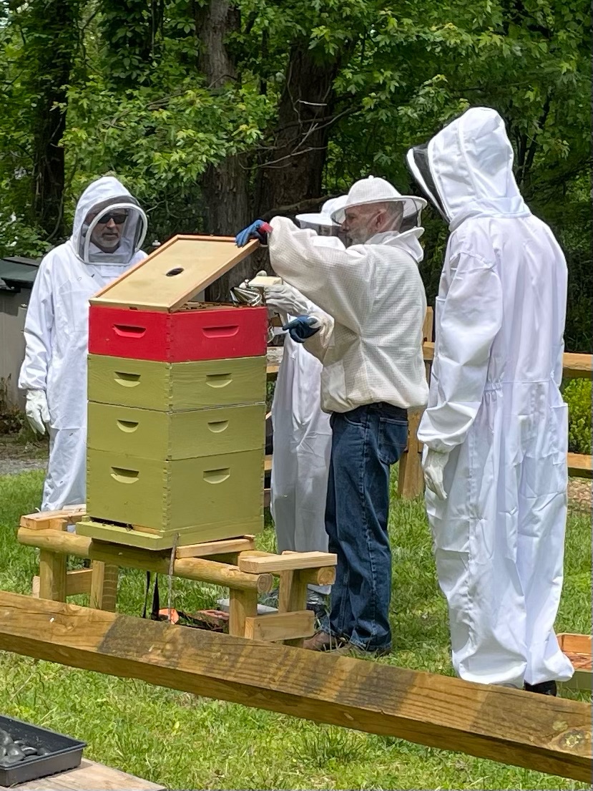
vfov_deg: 67.3
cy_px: 396
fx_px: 594
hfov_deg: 53.1
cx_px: 296
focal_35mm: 26
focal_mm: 4.2
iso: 32
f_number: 1.6
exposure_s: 1/1276
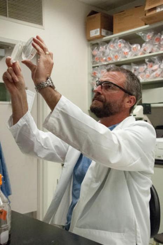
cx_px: 82
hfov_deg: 28.0
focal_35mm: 48
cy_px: 122
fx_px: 327
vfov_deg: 41.2
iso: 3200
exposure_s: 1/800
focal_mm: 32
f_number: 5.6
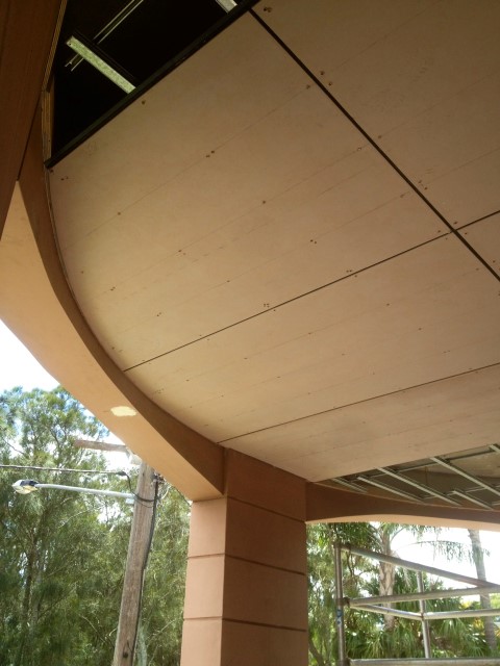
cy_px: 333
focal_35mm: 35
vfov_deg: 52.6
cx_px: 250
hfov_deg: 40.7
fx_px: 674
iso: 50
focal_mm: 4.28
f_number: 2.4
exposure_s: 1/293
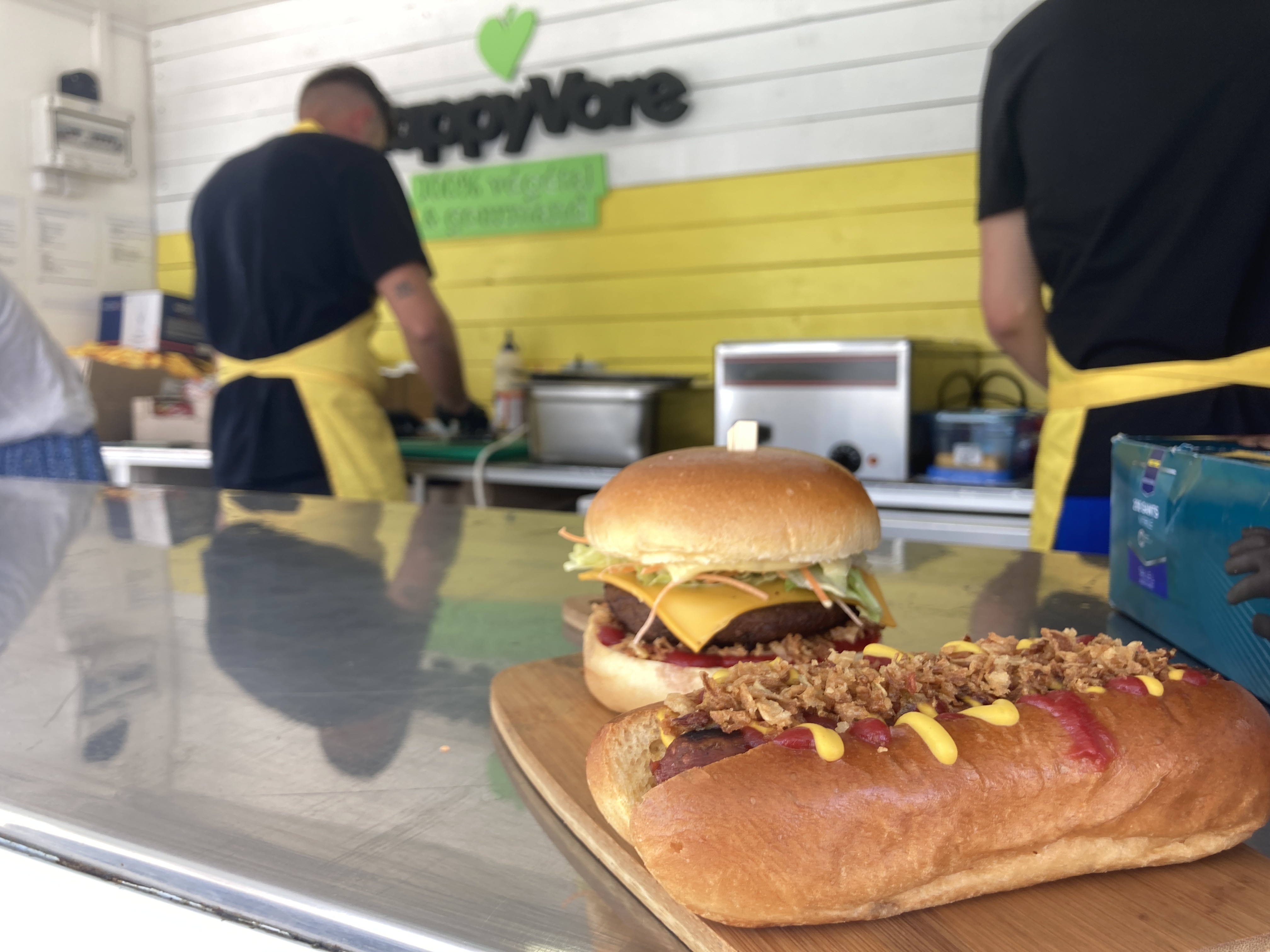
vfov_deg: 49.7
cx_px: 635
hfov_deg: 63.4
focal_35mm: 28
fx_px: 1027
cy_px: 476
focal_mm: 3.99
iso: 25
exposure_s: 1/100
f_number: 1.8
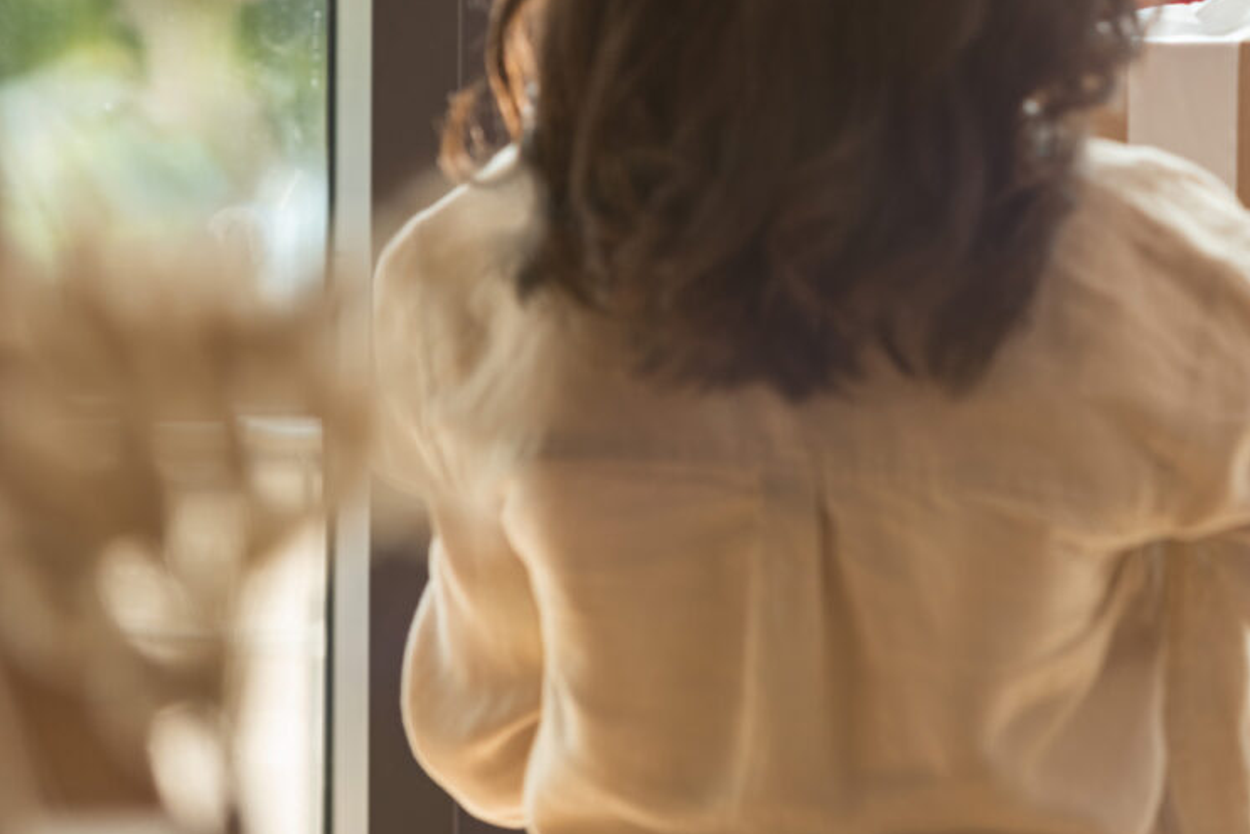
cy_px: 117
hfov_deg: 7.6
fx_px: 9341
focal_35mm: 269
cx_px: 1130
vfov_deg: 5.1
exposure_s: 1/250
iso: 200
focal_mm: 130
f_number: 3.5
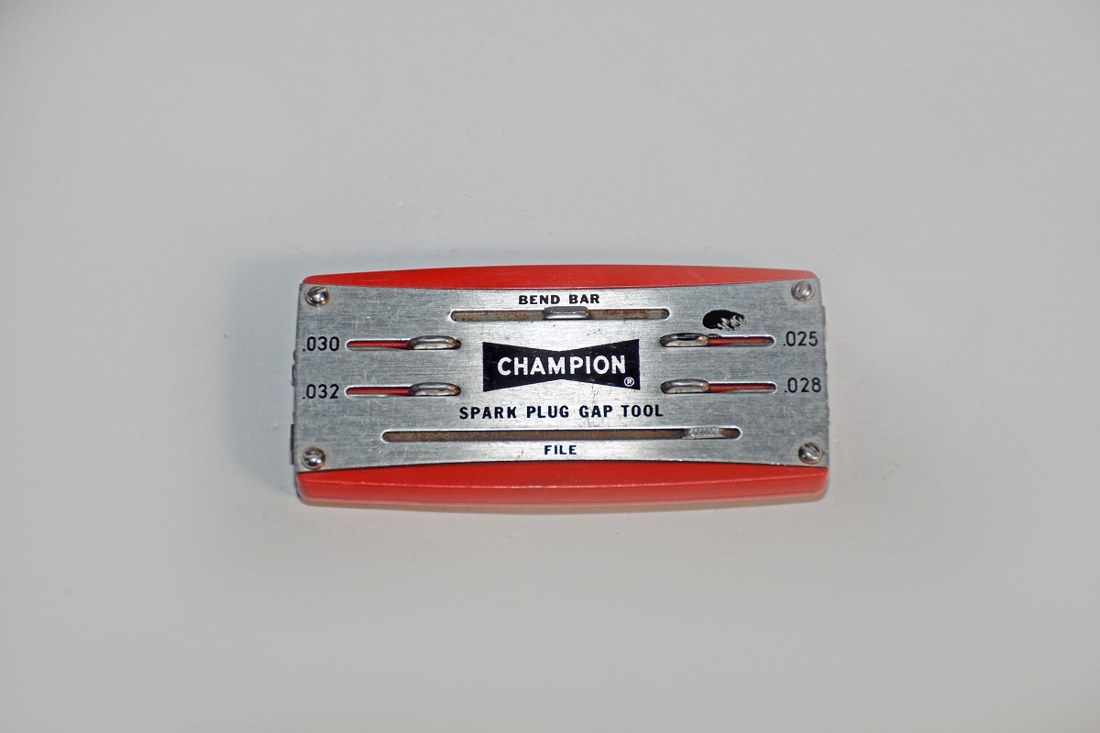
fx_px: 3896
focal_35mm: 128
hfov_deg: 16.1
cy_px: 366
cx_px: 550
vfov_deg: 10.8
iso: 100
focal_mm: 85
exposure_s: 1/60
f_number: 5.3
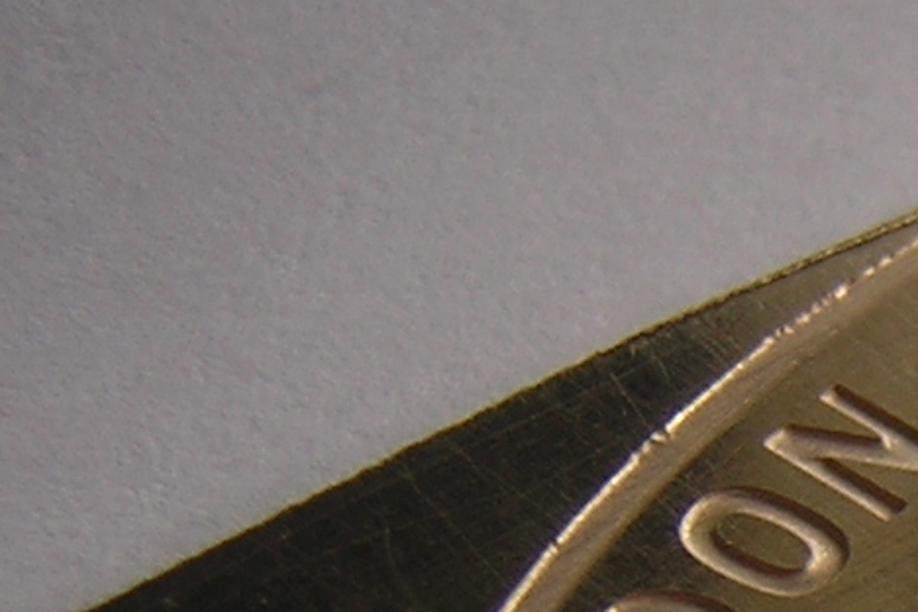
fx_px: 3264
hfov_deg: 15.2
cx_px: 1230
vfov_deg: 10.5
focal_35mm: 128
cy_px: 804
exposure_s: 1/252
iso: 100
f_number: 2.6
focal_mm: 4.7
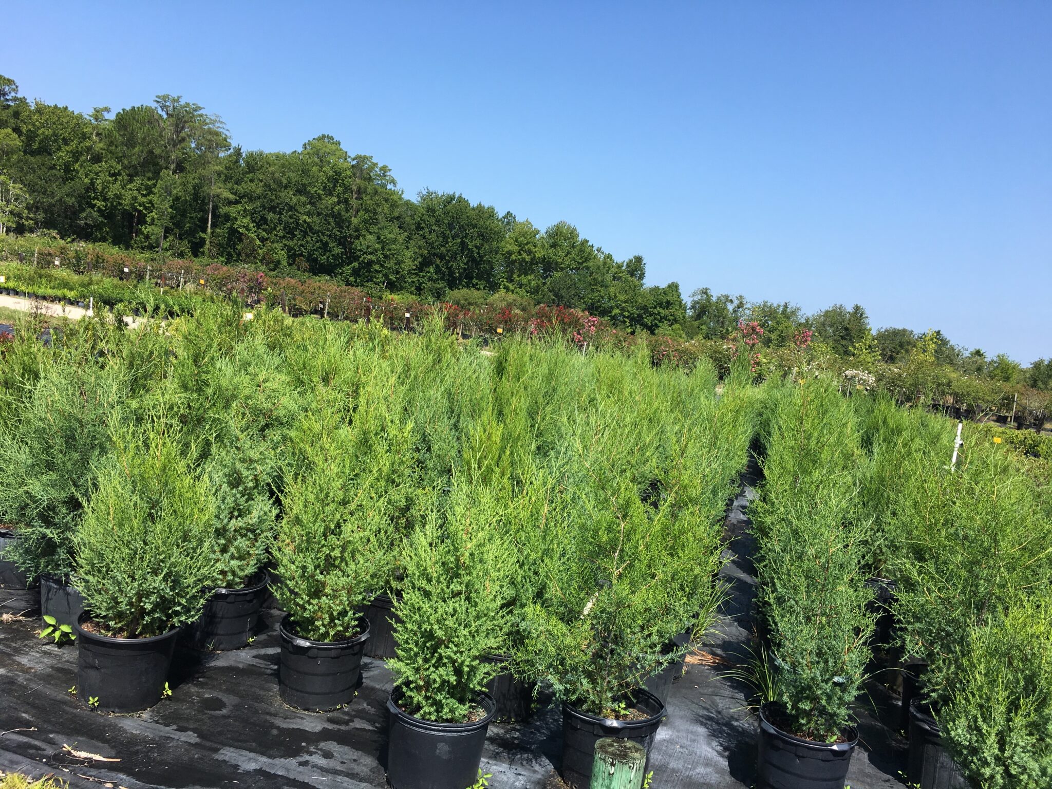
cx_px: 526
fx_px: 881
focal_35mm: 29
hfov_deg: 61.7
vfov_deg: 48.2
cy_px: 394
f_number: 2.2
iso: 25
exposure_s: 1/1350
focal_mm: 4.15
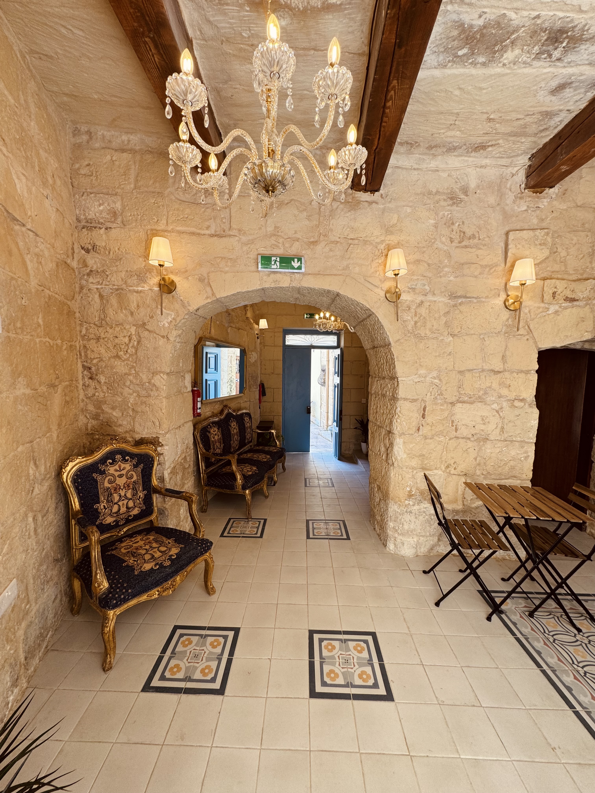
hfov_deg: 85.7
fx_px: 321
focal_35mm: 14
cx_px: 298
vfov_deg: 102.1
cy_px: 396
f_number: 2.2
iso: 64
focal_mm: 2.22
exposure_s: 1/99
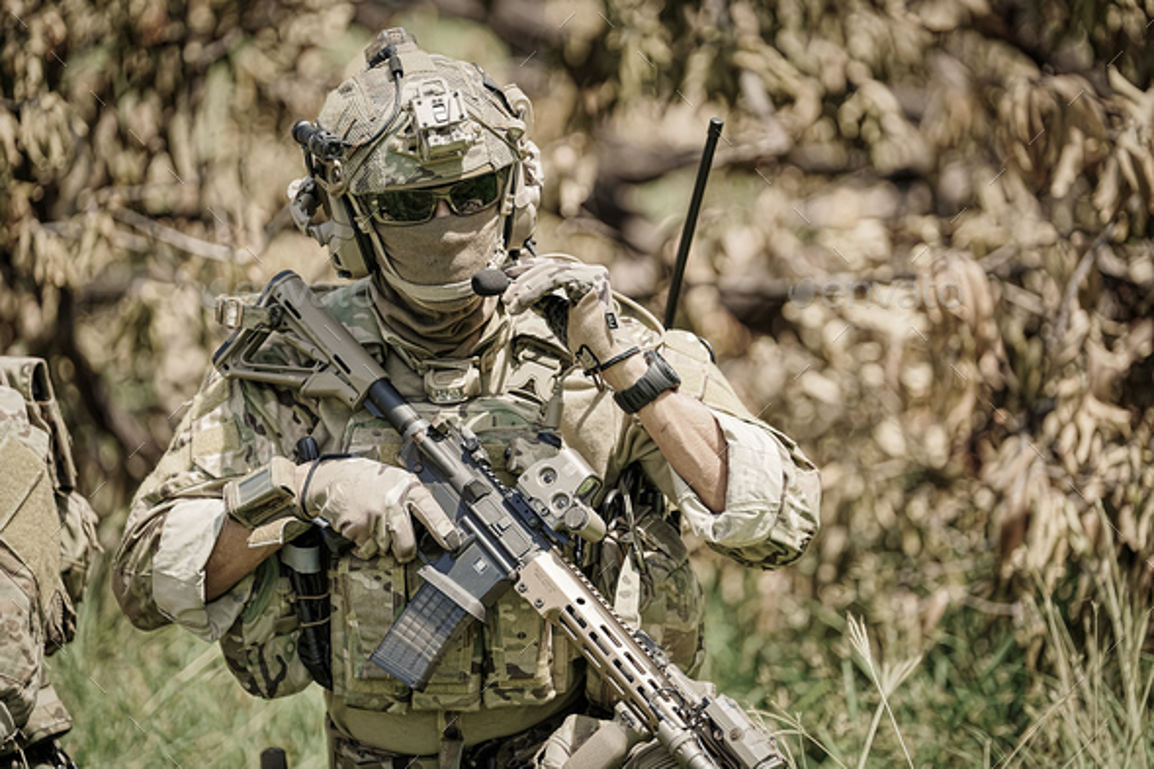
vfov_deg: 8.9
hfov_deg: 13.3
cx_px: 577
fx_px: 4935
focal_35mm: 154
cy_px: 384
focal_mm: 154
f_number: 2.8
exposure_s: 1/1000
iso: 100
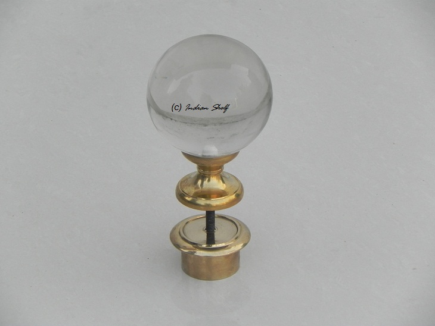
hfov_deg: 8.0
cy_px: 163
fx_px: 3105
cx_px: 218
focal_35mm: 247
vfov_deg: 6.0
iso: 160
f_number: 5
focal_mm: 44
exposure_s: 1/198
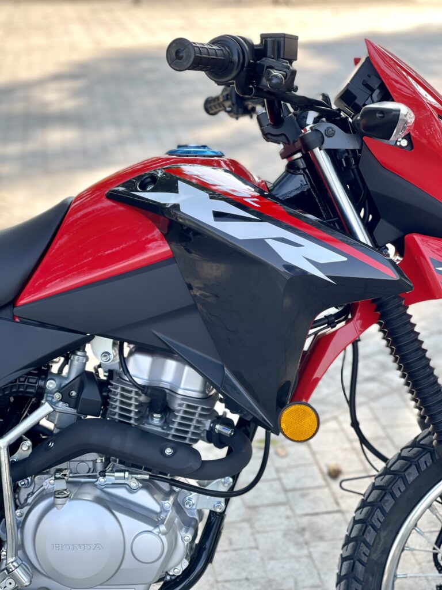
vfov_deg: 30.3
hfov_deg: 22.9
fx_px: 1090
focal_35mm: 64
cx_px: 221
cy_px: 295
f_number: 2.2
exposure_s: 1/135
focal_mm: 7.5
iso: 20
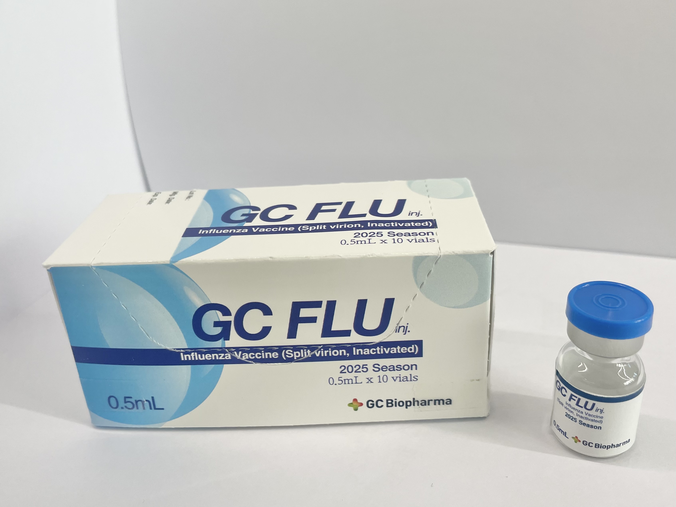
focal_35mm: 26
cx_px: 338
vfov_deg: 53.1
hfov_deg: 67.3
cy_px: 254
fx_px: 508
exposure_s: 1/120
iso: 64
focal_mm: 4.2
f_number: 1.6
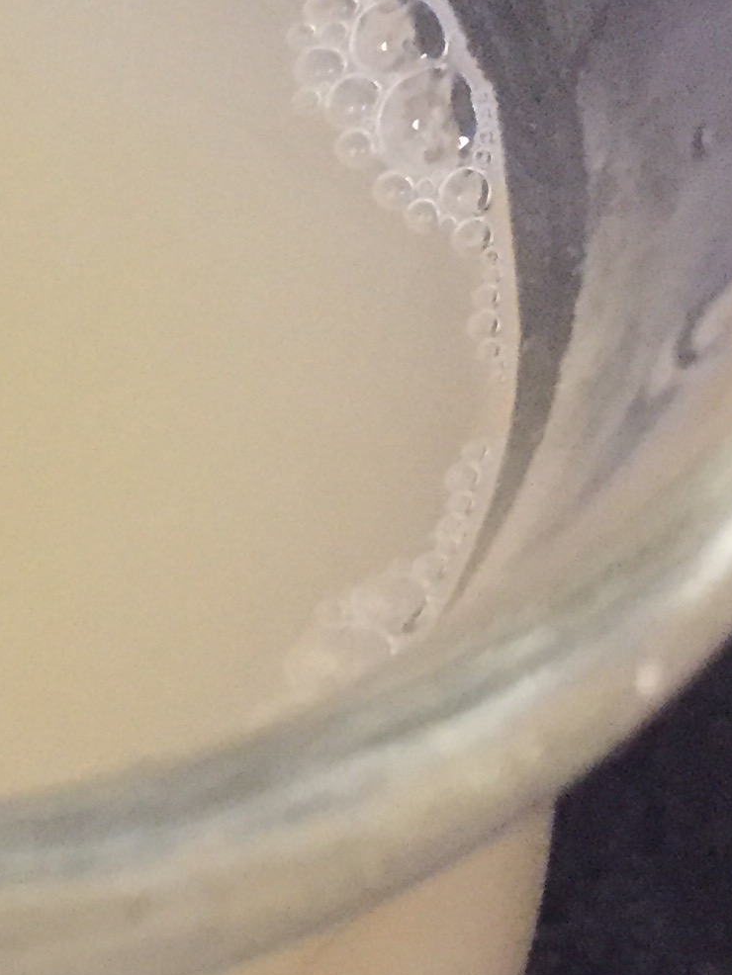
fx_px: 2706
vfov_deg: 20.4
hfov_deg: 14.5
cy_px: 426
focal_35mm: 96
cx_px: -312
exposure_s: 1/15
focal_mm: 4.15
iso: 400
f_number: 2.2
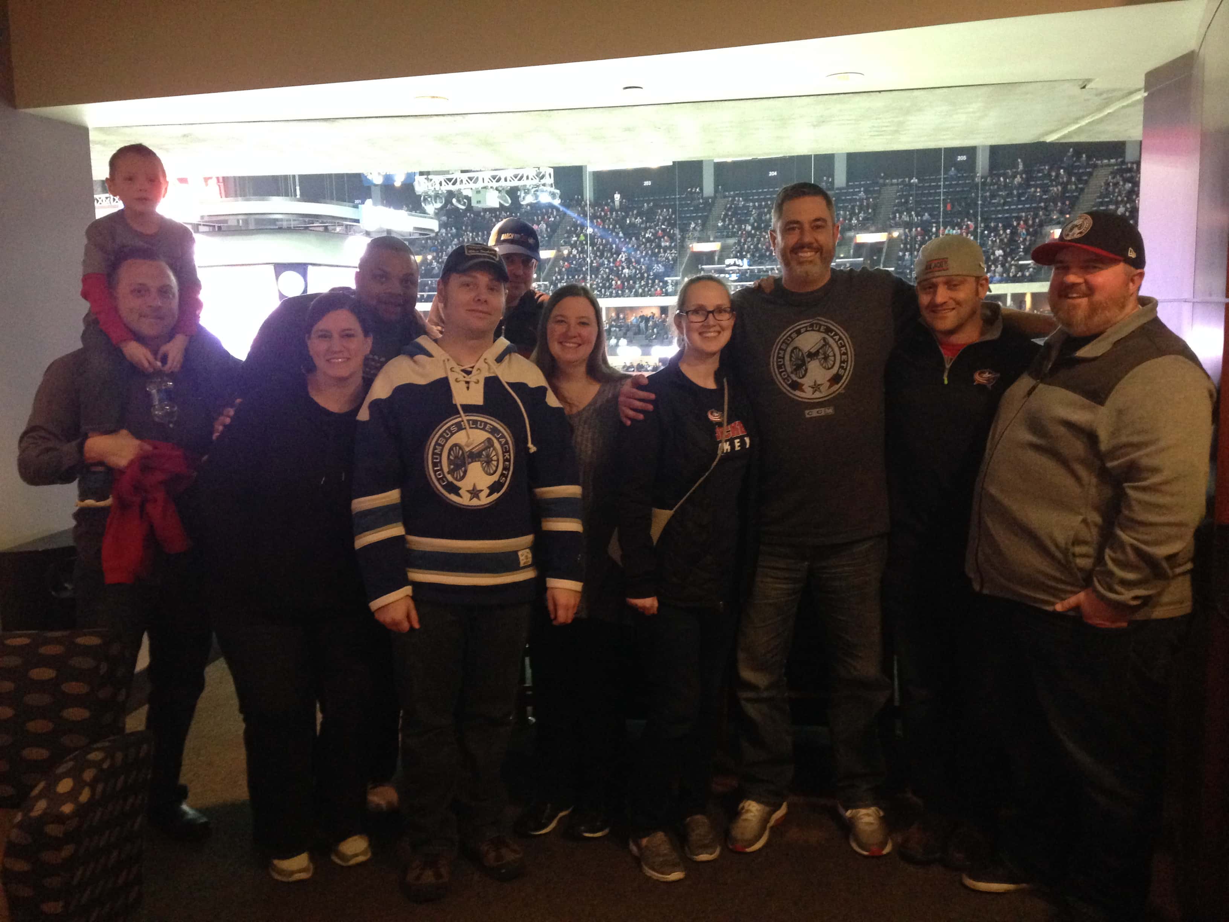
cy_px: 461
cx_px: 614
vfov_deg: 42.9
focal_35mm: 33
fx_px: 1172
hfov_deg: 55.4
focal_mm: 4.12
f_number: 2.4
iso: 400
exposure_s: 1/15
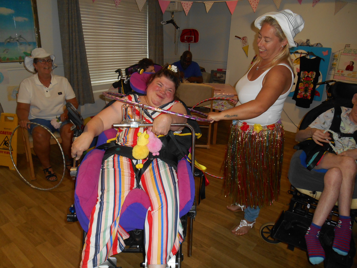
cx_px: 178
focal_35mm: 26
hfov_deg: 67.3
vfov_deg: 53.1
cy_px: 134
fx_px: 268
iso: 200
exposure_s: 1/25
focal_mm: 4.7
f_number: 3.4
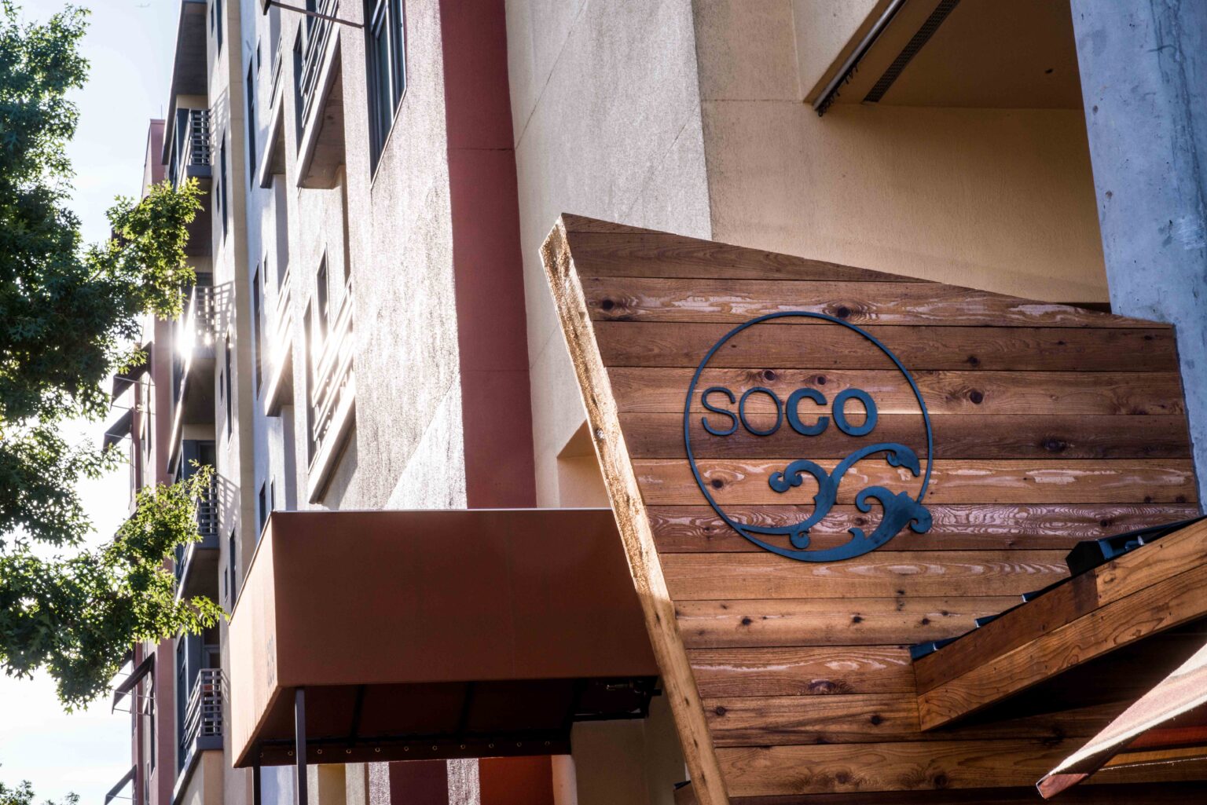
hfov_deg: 28.8
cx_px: 604
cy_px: 402
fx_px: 2347
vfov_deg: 19.5
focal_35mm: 70
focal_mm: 70
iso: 400
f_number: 22
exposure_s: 1/60
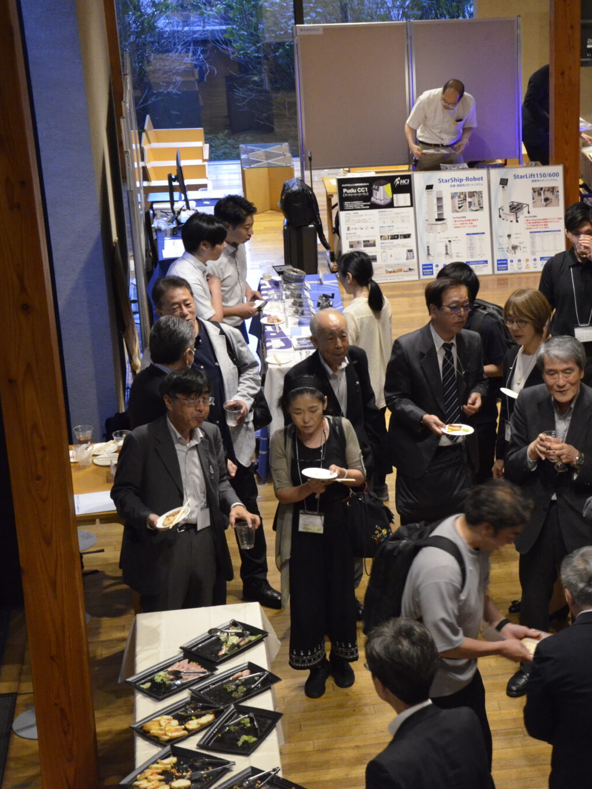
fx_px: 1750
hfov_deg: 18.9
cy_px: 394
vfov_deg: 25.4
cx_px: 515
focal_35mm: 77
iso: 3200
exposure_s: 1/30
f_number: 4.5
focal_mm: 35
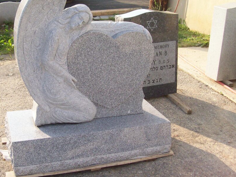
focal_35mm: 46
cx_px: 88
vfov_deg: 31.5
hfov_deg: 40.9
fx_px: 314
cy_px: 89
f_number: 2.7
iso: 140
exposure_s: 1/1019
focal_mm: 6
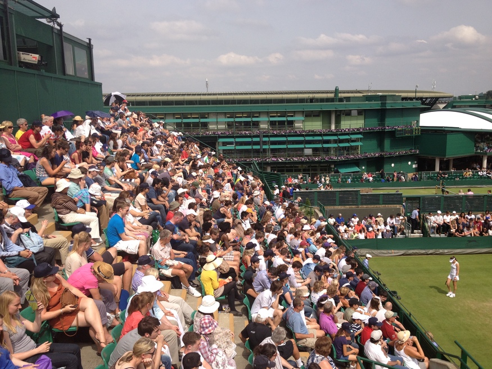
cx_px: 246
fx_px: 497
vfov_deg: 40.7
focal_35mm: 35
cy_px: 184
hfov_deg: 52.6
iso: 64
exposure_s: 1/1623
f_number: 2.4
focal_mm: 4.28
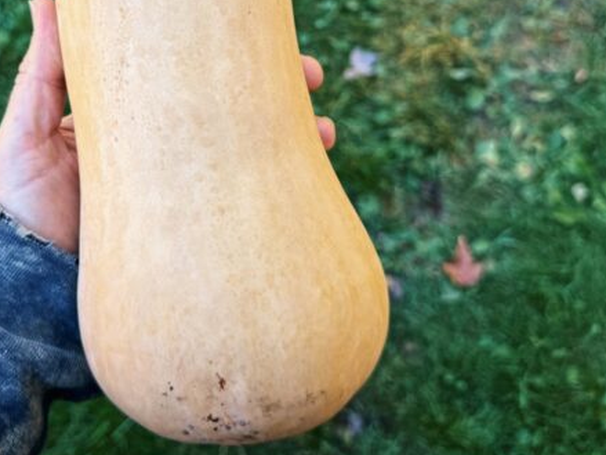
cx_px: 207
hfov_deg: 44.2
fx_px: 735
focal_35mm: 42
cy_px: 93
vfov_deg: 33.4
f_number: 1.78
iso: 64
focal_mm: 6.76
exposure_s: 1/163
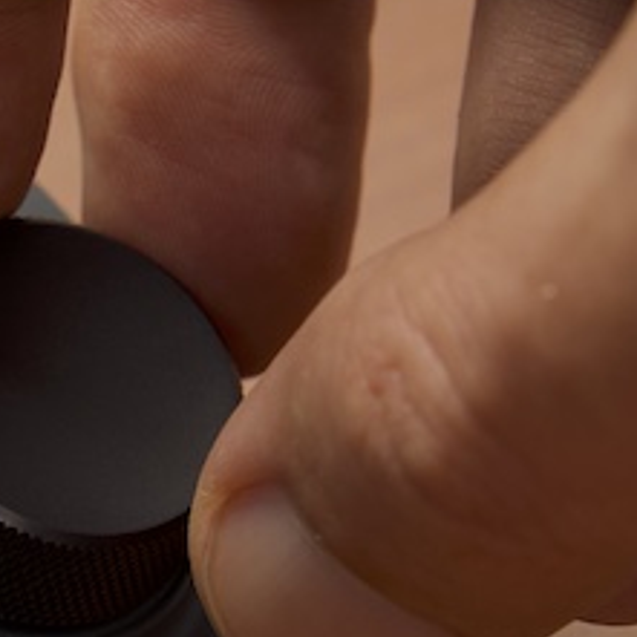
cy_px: 395
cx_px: -12
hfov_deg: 5.6
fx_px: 6475
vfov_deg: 5.6
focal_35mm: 311
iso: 160
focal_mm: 75
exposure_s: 1/160
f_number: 8
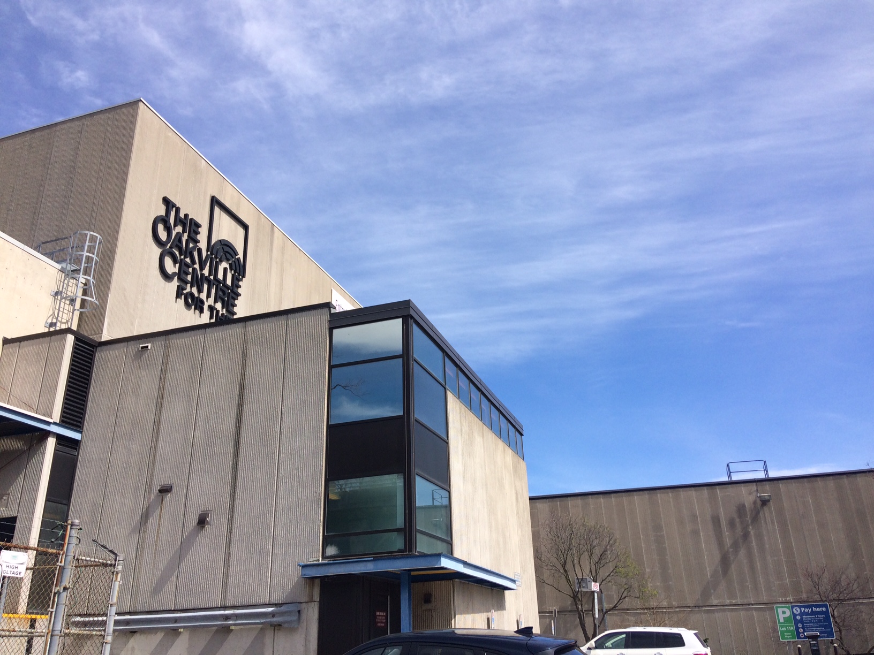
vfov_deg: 48.2
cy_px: 328
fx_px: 732
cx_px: 437
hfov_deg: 61.7
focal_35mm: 29
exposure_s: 1/2160
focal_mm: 4.15
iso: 32
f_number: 2.2
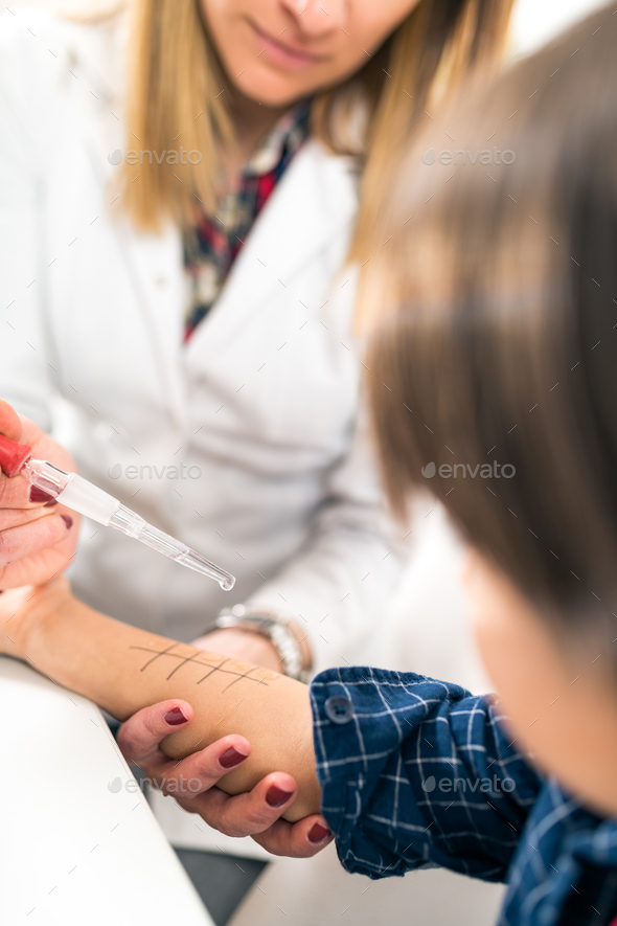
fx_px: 900
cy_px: 463
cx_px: 308
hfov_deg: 37.9
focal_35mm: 35
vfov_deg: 54.4
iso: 64
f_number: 2.2
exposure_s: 1/160
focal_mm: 35
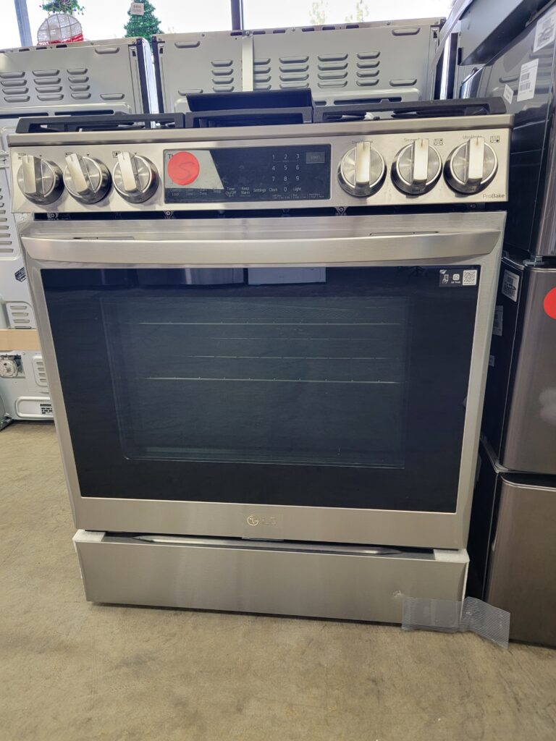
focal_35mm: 24
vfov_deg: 71.6
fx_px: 514
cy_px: 370
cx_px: 278
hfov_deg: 56.8
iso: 200
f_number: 1.8
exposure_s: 1/120
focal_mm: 6.7
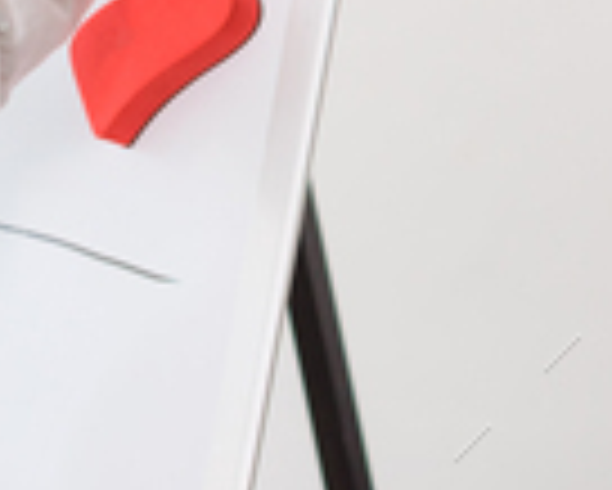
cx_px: -585
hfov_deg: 5.5
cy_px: -337
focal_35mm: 345
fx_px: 6253
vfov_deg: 4.5
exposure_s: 1/125
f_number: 2.8
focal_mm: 85
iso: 320
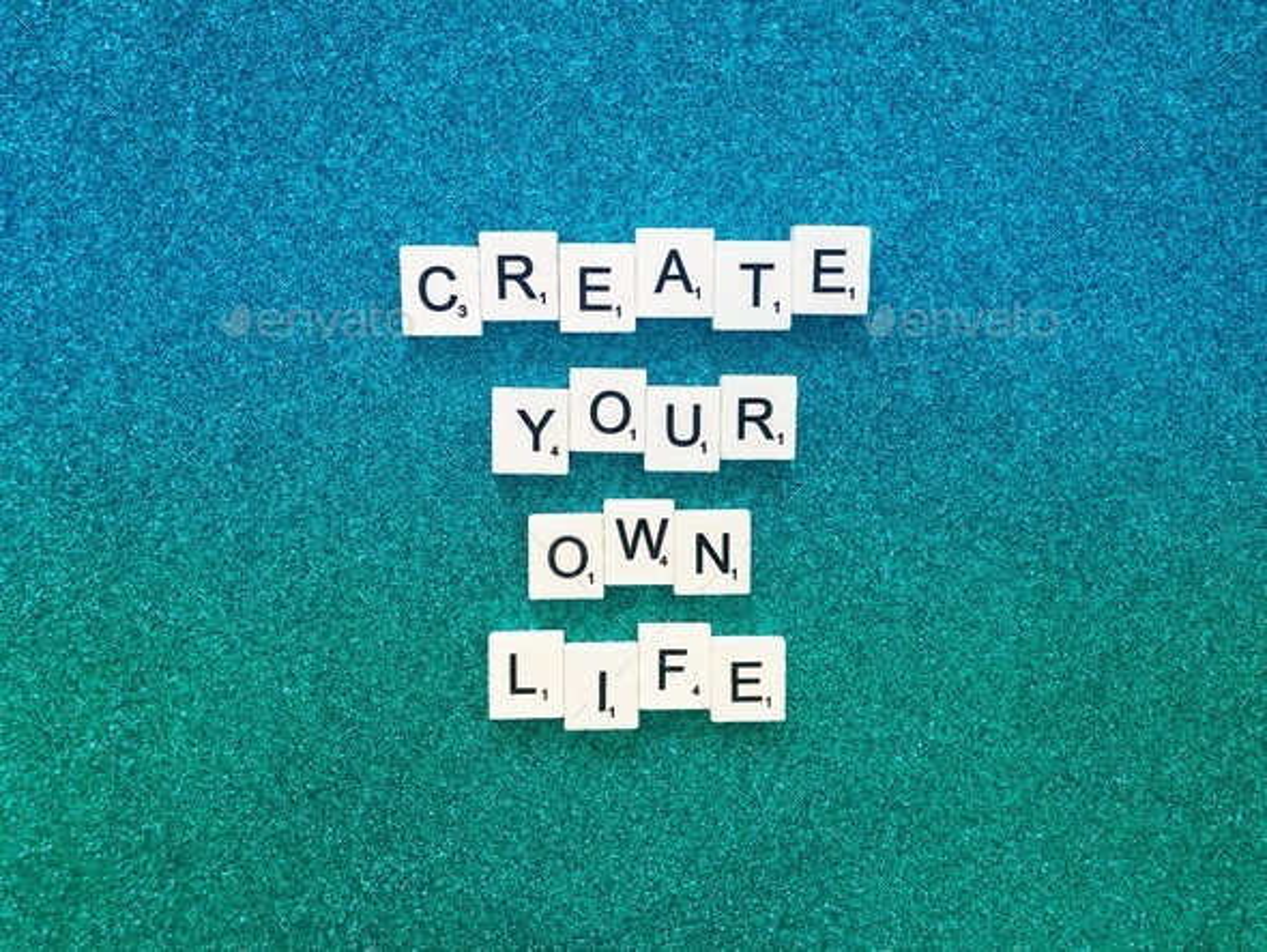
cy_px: 476
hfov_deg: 63.4
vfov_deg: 49.8
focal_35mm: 28
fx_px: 1025
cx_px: 634
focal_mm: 3.99
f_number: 1.8
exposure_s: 1/15
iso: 64
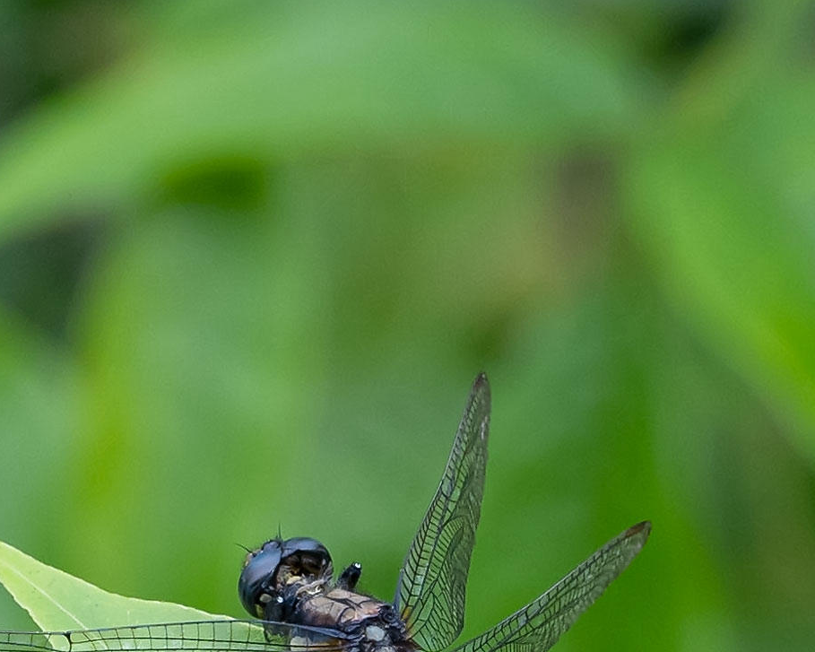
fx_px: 6536
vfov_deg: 5.7
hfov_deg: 7.1
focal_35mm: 271
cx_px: 372
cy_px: 682
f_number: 8
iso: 320
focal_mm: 105
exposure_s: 1/250
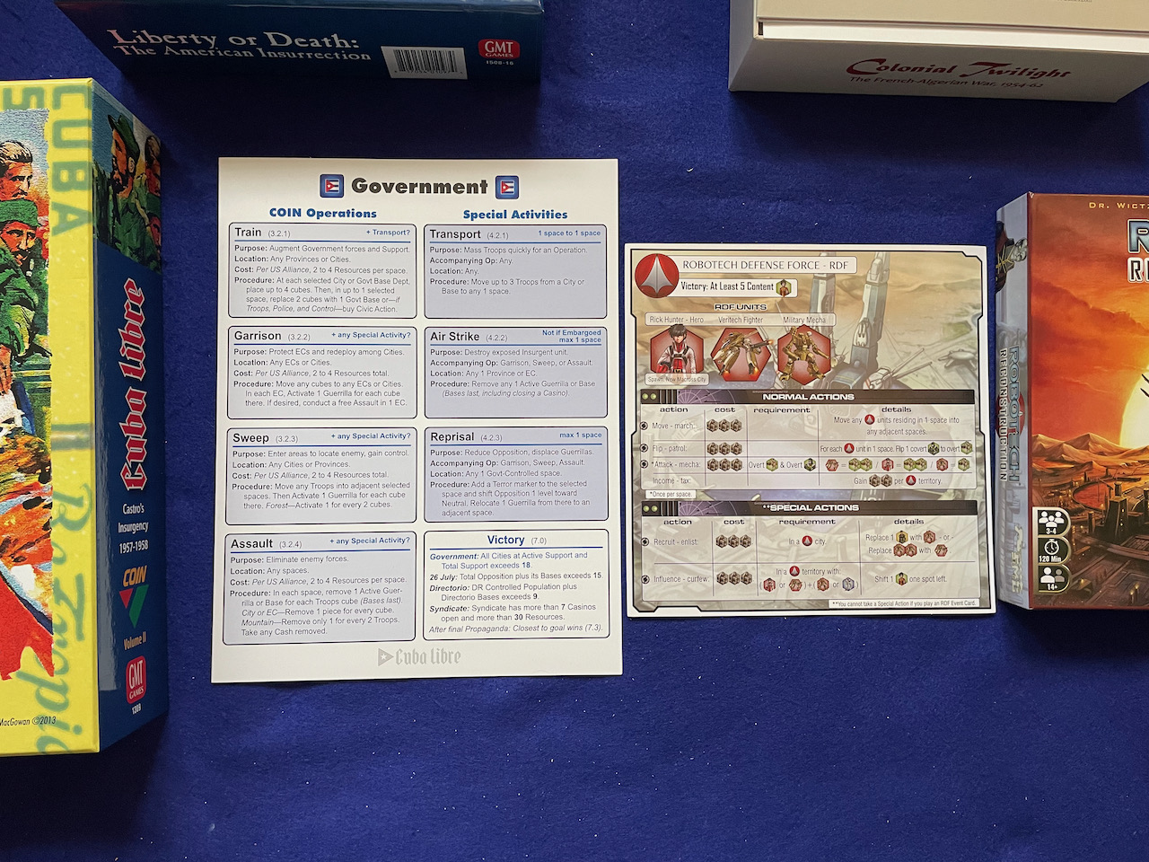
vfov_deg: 53.1
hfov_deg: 67.3
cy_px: 431
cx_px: 574
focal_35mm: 26
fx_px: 863
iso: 160
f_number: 1.6
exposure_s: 1/60
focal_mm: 4.2
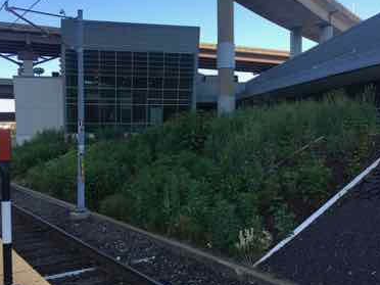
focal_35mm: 39
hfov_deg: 47.8
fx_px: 428
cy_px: 129
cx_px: 206
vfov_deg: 36.8
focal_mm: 4.15
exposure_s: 1/386
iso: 25
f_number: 2.2
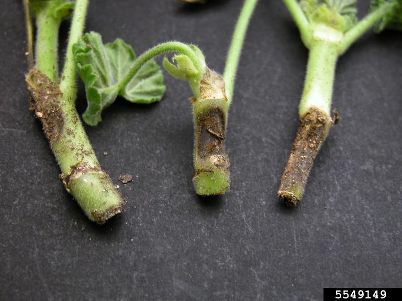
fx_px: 848
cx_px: 201
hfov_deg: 26.7
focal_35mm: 73
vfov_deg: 20.2
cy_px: 150
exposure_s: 1/15.4
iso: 100
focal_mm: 18.8
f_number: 3.3
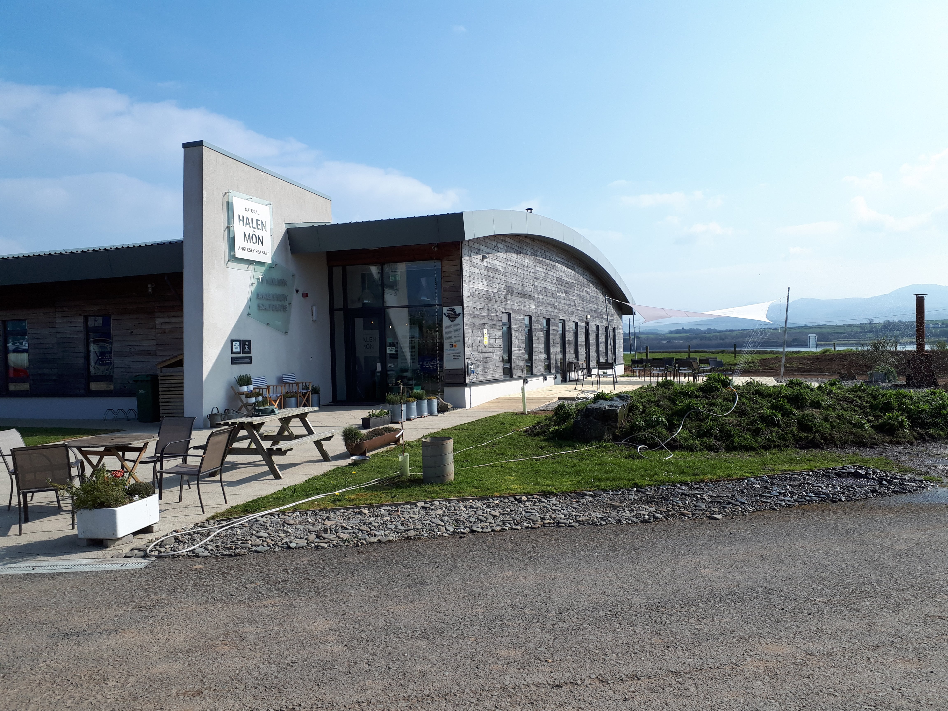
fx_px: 739
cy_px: 356
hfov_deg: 65.3
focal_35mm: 27
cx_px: 474
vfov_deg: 51.4
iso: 40
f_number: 1.9
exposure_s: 1/1629
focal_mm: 3.6
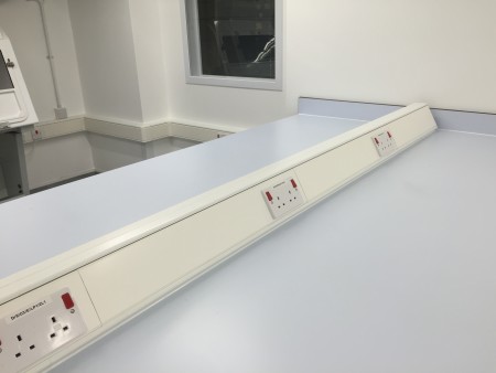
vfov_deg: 48.3
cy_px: 186
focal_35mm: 29
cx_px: 248
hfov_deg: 61.6
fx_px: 416
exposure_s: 1/100
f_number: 2.2
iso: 32
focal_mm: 4.15
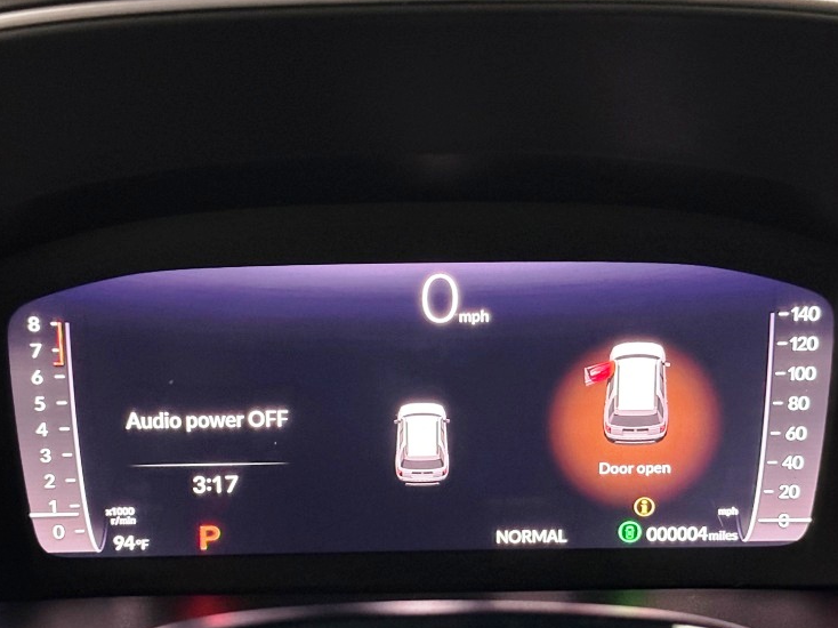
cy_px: 414
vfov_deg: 21.8
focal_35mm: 67
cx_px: 413
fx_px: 1621
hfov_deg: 29.0
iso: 640
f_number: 1.78
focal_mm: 6.86
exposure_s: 1/24
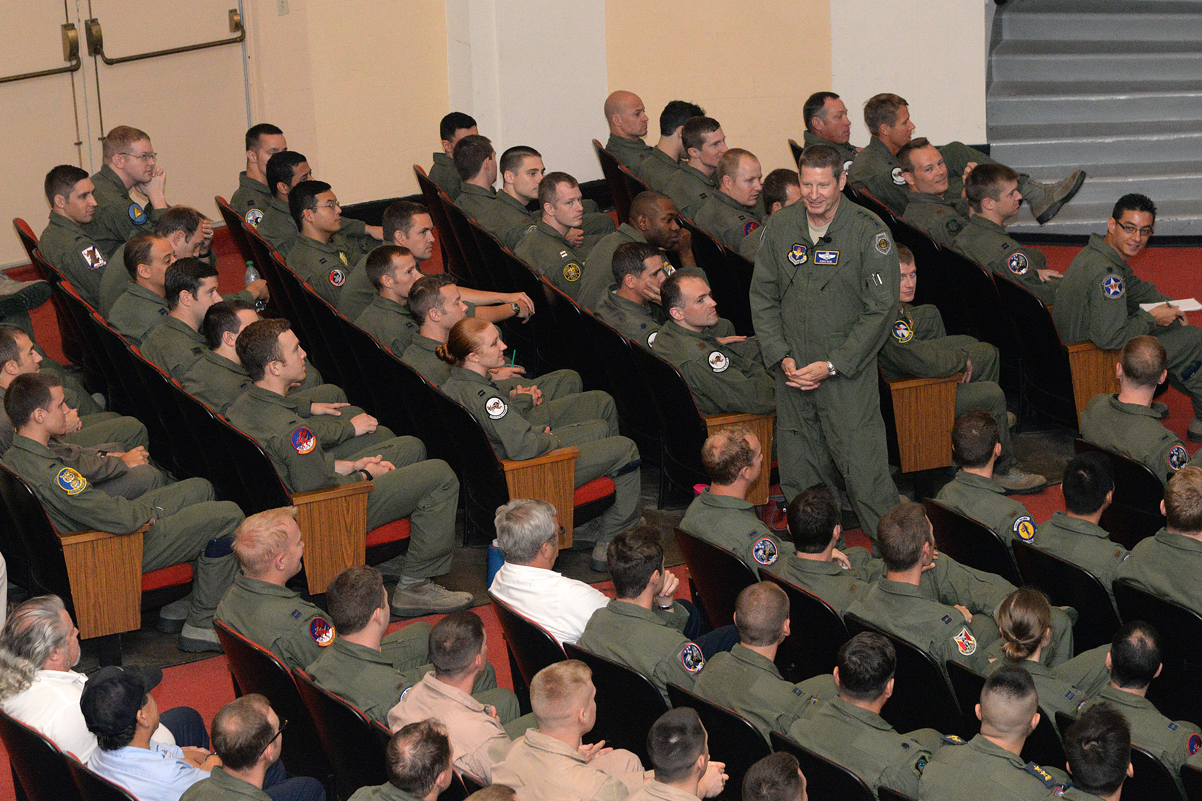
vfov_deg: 11.3
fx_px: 4040
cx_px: 600
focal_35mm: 121
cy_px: 400
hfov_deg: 16.9
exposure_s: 1/125
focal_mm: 120
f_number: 6.3
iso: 6400
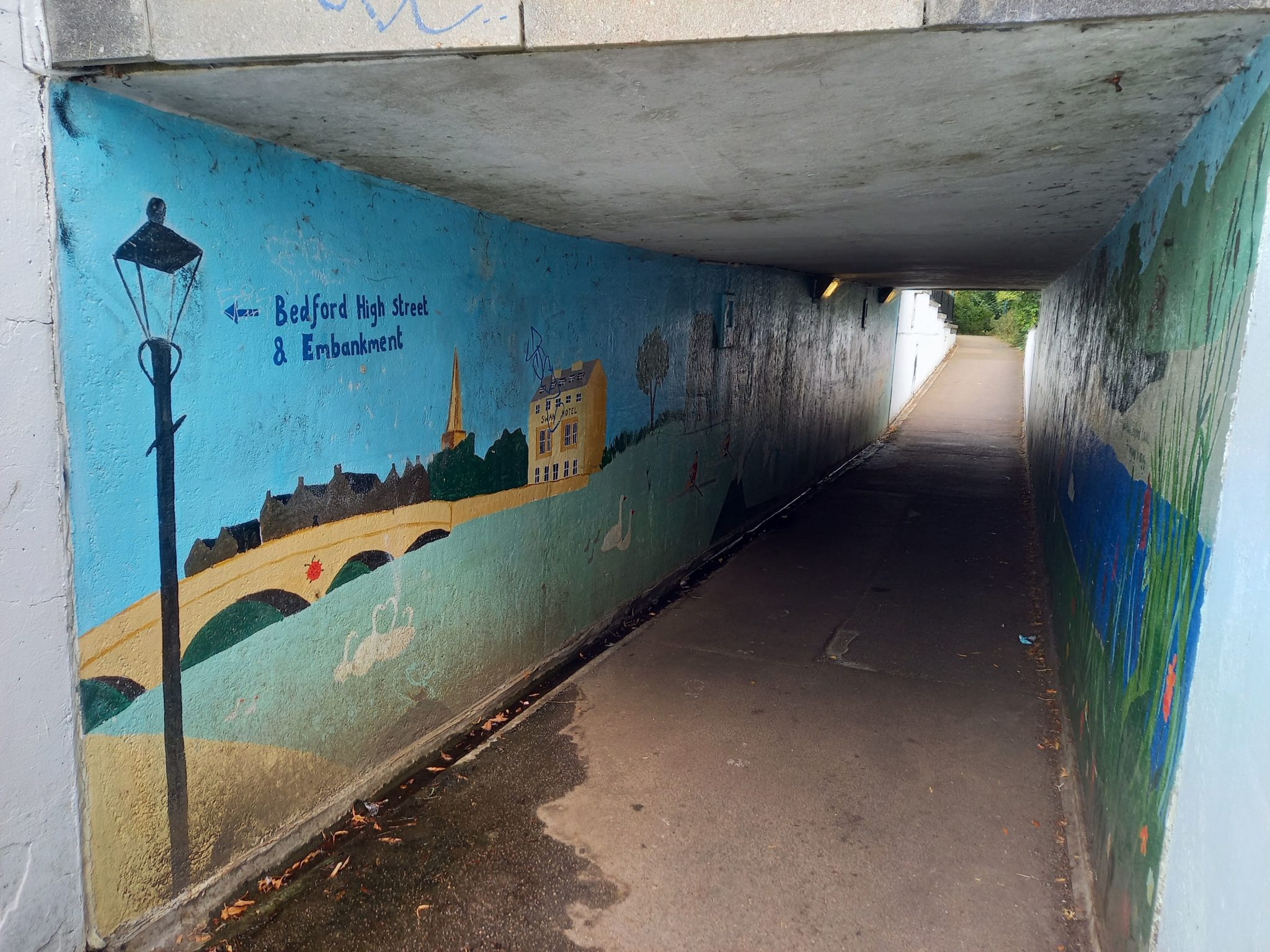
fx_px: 917
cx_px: 635
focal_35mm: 25
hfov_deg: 69.4
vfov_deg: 54.9
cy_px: 476
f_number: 1.8
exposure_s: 1/100
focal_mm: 4.65
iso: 64
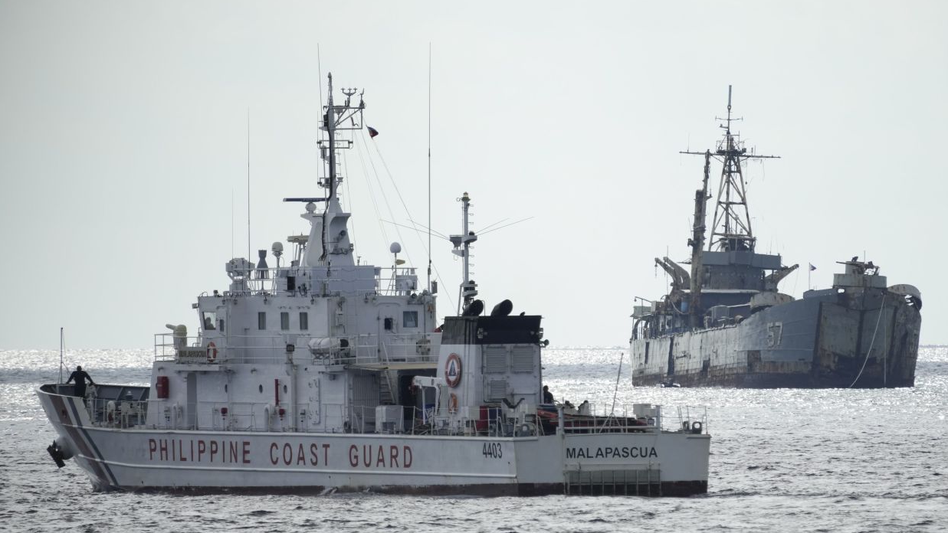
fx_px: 15837
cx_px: 474
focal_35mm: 630
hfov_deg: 3.4
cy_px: 299
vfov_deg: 1.9
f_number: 7.1
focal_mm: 600
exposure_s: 1/3200
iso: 500
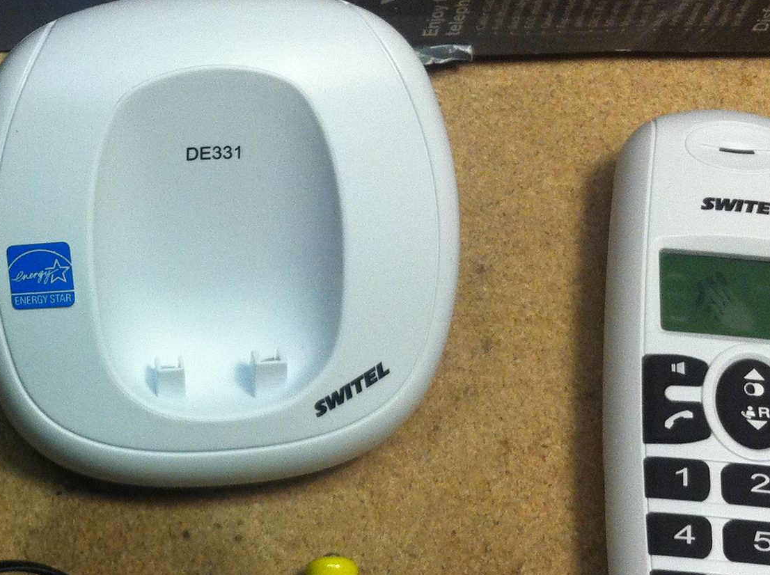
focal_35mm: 82
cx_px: 56
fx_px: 1821
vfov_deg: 17.9
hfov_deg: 23.2
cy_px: 361
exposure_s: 1/120
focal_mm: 3.85
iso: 125
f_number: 2.8
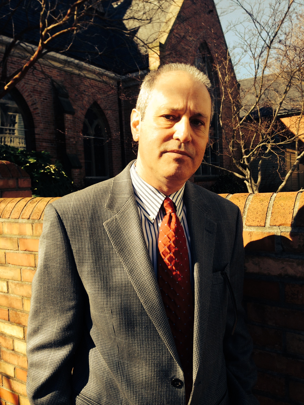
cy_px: 202
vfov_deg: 55.4
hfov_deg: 42.9
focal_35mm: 33
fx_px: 386
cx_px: 152
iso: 50
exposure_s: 1/847
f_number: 2.4
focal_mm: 4.12
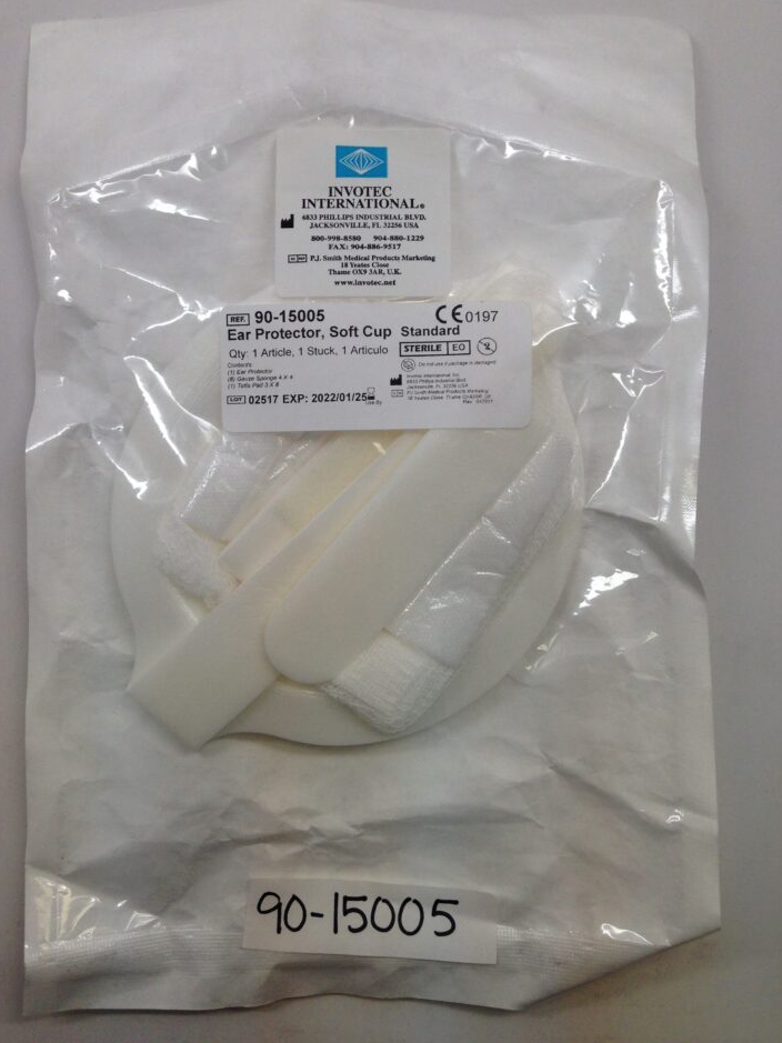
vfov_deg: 51.3
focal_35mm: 36
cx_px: 362
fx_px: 1085
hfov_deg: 39.6
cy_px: 475
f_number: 2.4
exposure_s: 1/120
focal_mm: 4.12
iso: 80
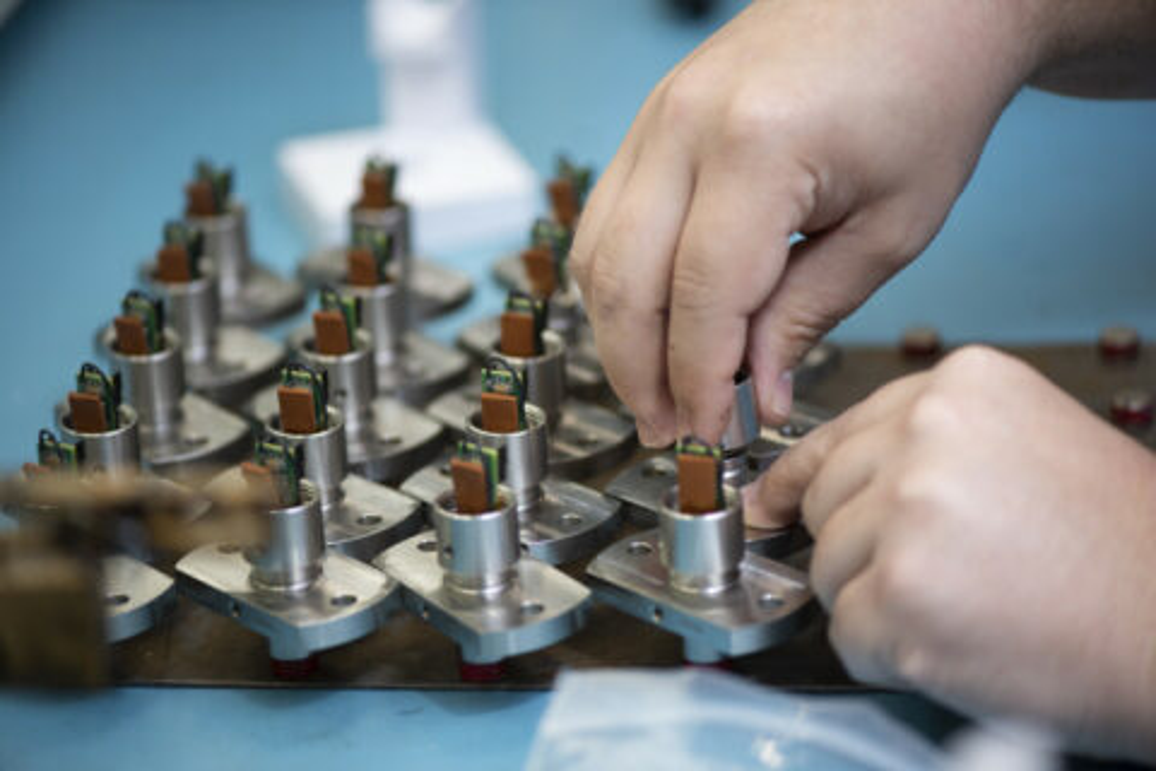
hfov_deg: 19.5
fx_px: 3371
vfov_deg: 13.0
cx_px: 578
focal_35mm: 105
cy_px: 386
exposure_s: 1/200
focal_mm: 105
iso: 100
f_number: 3
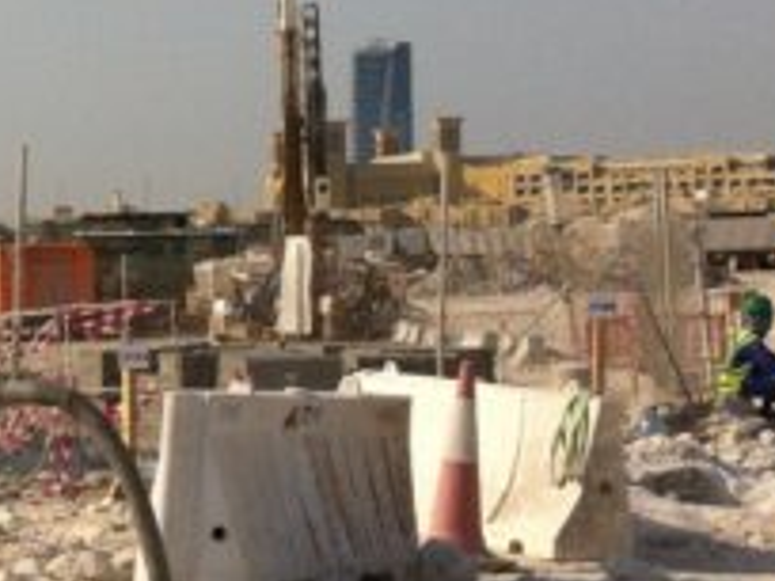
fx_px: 3067
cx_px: -262
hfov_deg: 13.8
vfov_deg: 10.8
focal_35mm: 137
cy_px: 357
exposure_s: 1/2514
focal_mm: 3.85
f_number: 2.8
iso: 80
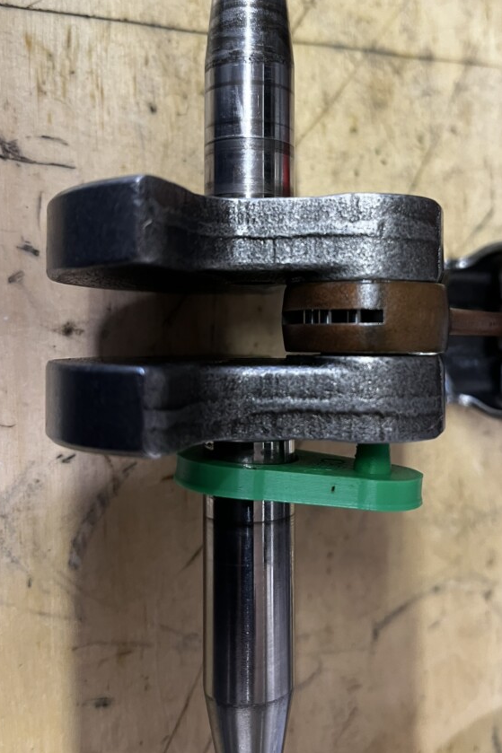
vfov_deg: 56.9
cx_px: 320
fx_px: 690
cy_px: 312
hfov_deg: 39.6
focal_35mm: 33
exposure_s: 1/50
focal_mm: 5.1
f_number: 1.6
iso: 200
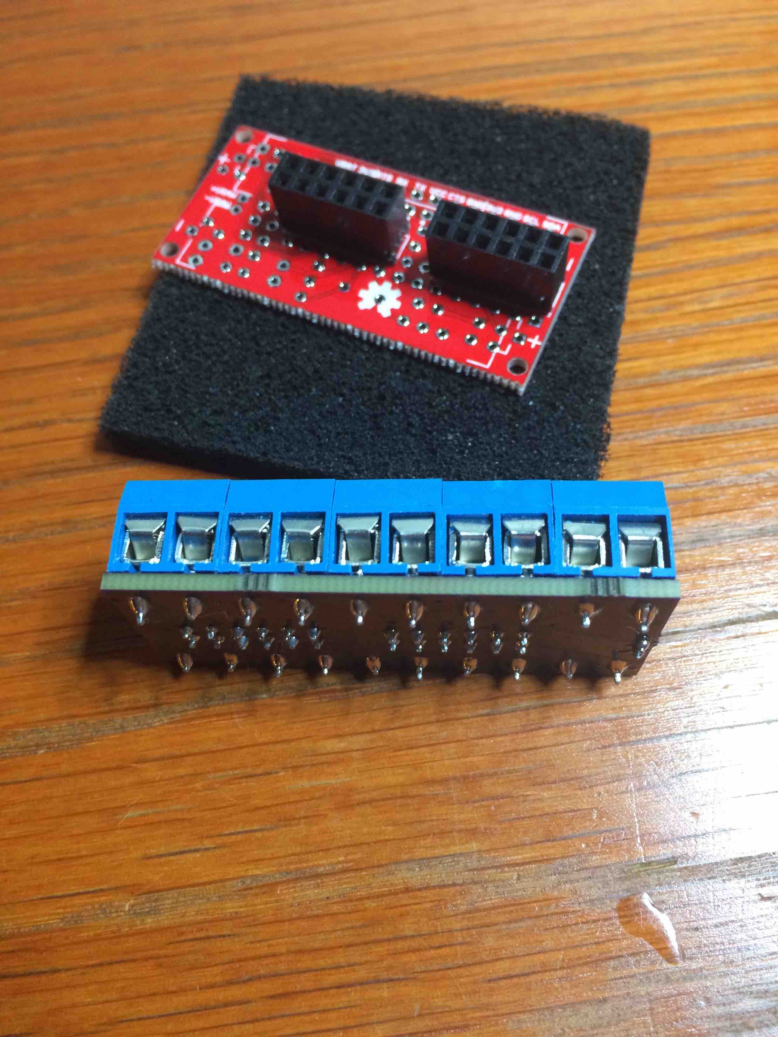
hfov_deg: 48.2
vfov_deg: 61.7
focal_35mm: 29
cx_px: 389
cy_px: 518
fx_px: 869
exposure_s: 1/33
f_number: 2.2
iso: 250
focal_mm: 4.15
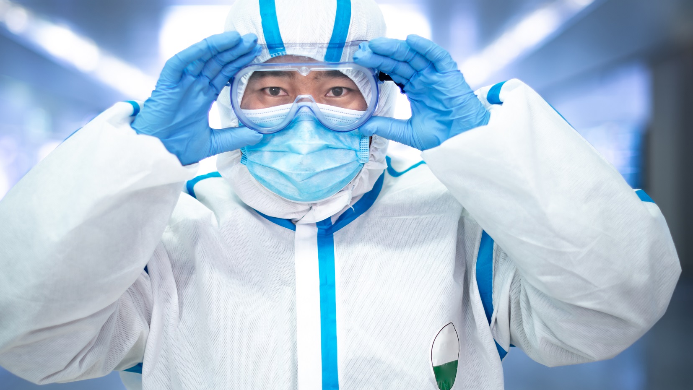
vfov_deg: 17.2
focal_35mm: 70
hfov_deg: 30.1
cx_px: 322
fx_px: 1286
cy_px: 161
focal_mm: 50
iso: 100
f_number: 2
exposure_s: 1/10
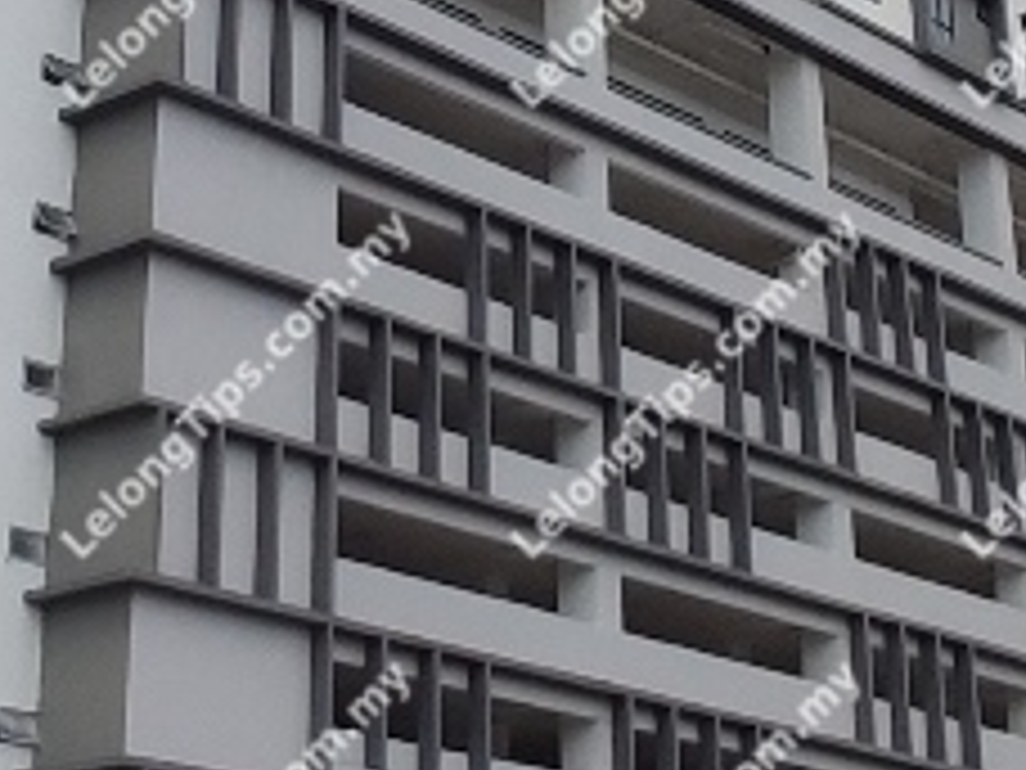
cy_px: -473
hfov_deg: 22.1
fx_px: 2549
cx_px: 68
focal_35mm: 86
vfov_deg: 15.5
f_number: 2.2
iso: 50
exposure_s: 1/2248
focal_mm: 1.65
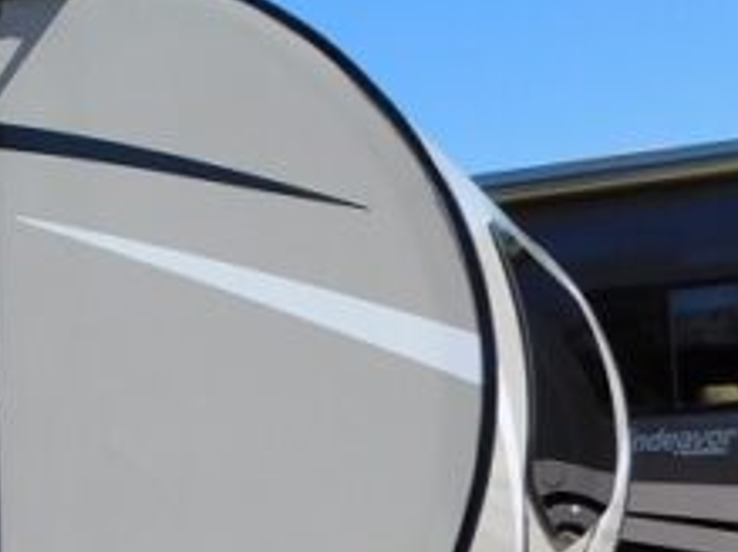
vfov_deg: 17.5
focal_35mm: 84
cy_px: 409
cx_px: -334
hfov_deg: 20.4
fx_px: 1790
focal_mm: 4
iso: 125
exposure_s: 1/1500
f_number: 3
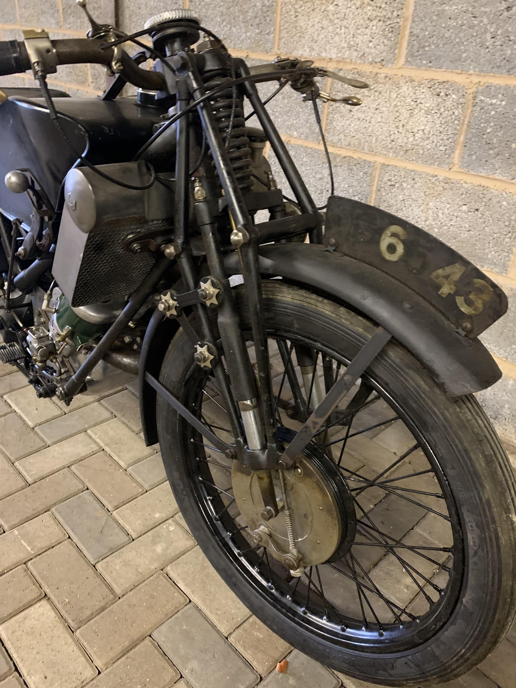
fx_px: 517
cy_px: 344
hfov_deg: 53.1
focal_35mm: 26
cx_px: 258
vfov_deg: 67.3
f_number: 1.8
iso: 640
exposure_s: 1/25
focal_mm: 4.25
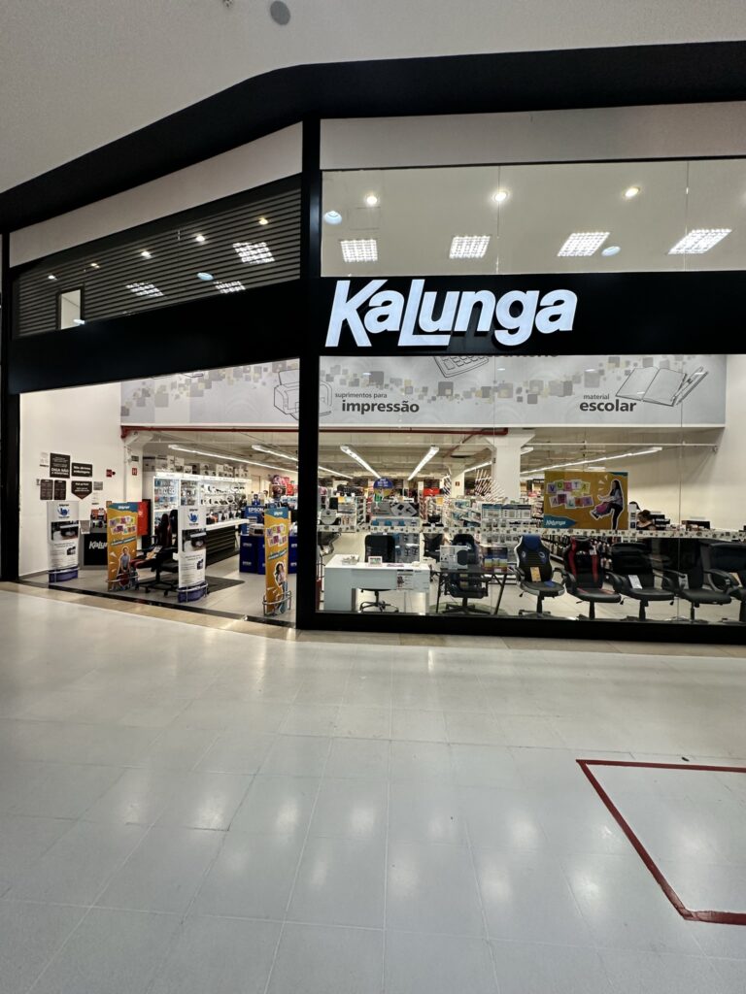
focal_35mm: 14
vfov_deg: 102.1
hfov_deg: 85.7
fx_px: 402
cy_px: 497
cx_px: 373
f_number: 2.2
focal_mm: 2.22
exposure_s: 1/120
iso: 200
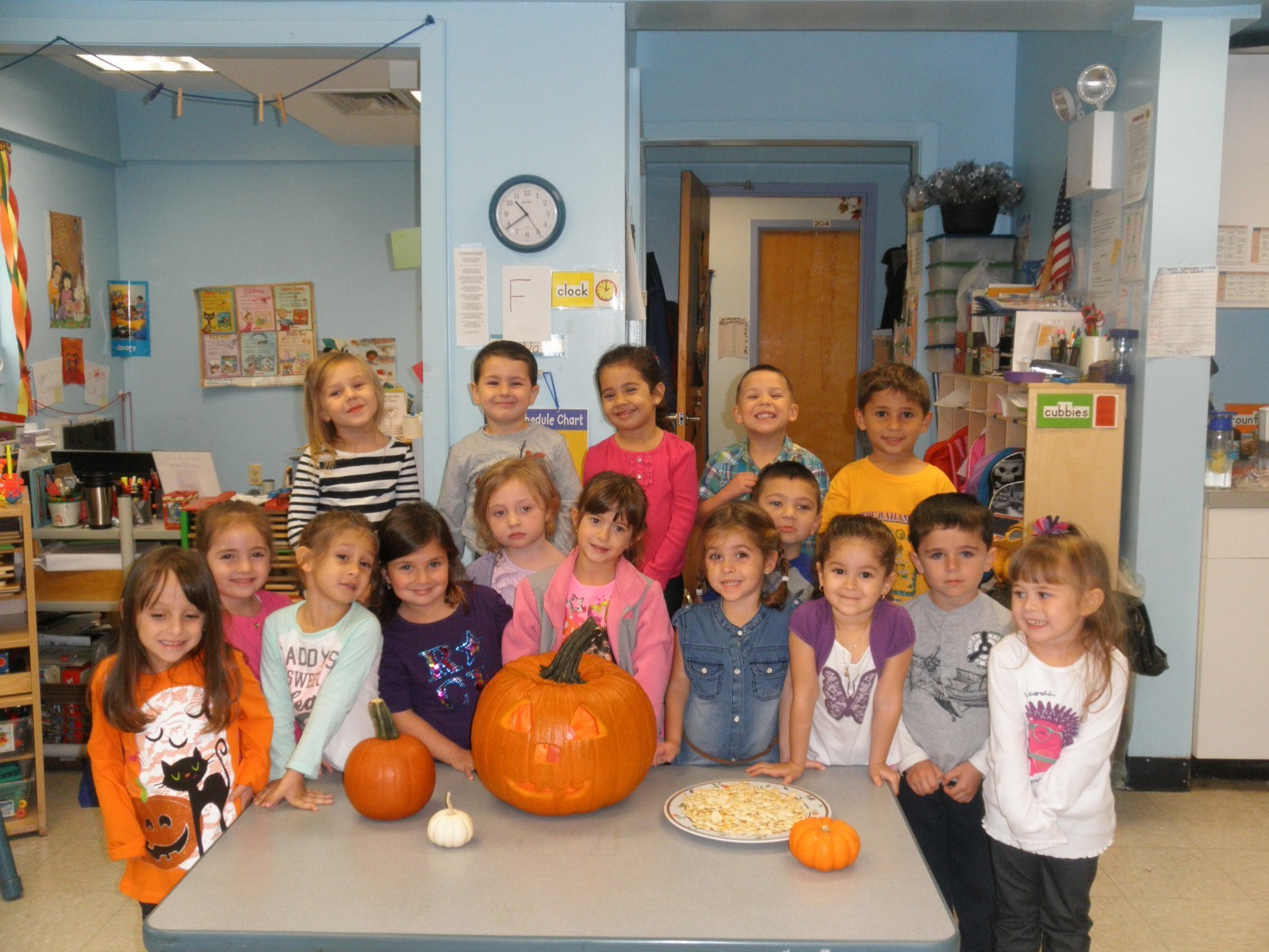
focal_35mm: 35
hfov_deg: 52.6
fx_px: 1283
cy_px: 476
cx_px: 634
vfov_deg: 40.7
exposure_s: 1/60
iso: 200
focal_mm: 6.1
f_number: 3.2
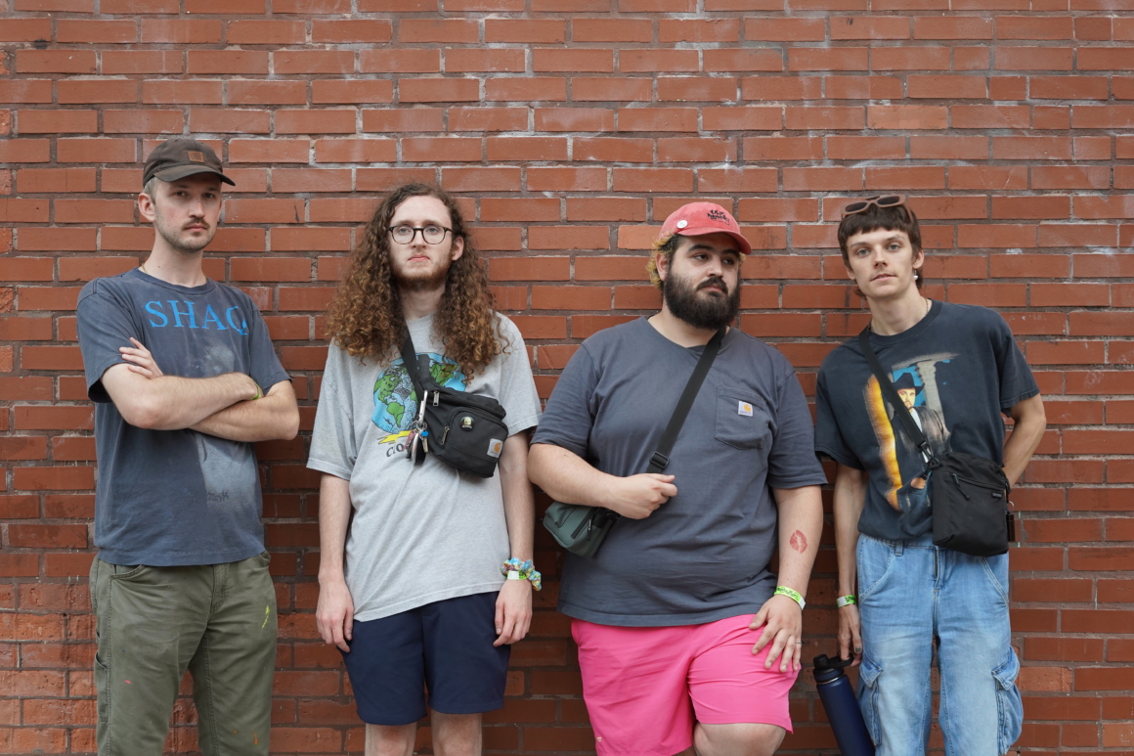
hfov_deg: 39.6
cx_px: 567
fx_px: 1575
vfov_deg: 27.0
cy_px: 378
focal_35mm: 50
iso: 1000
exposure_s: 1/160
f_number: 4
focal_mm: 50
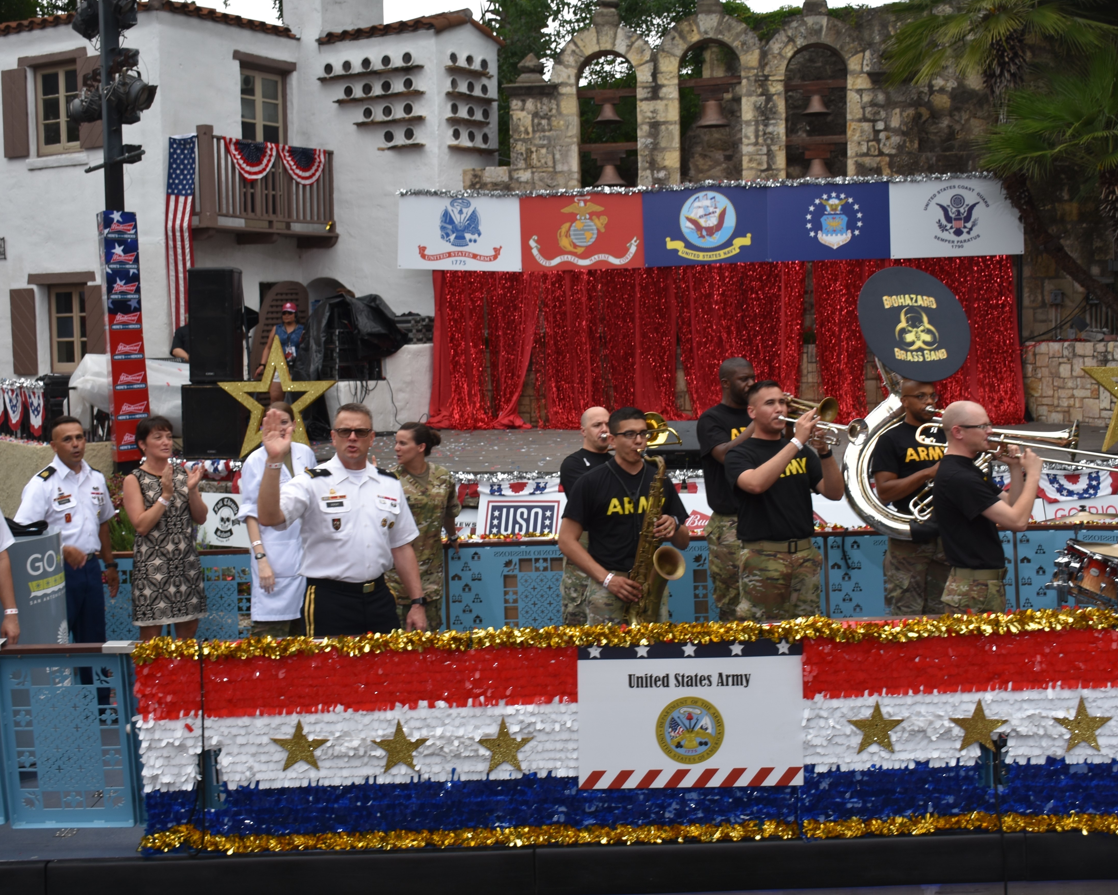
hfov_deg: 44.7
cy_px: 443
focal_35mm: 41
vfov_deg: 36.5
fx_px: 1357
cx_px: 512
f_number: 5.6
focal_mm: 24
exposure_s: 1/125
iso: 100
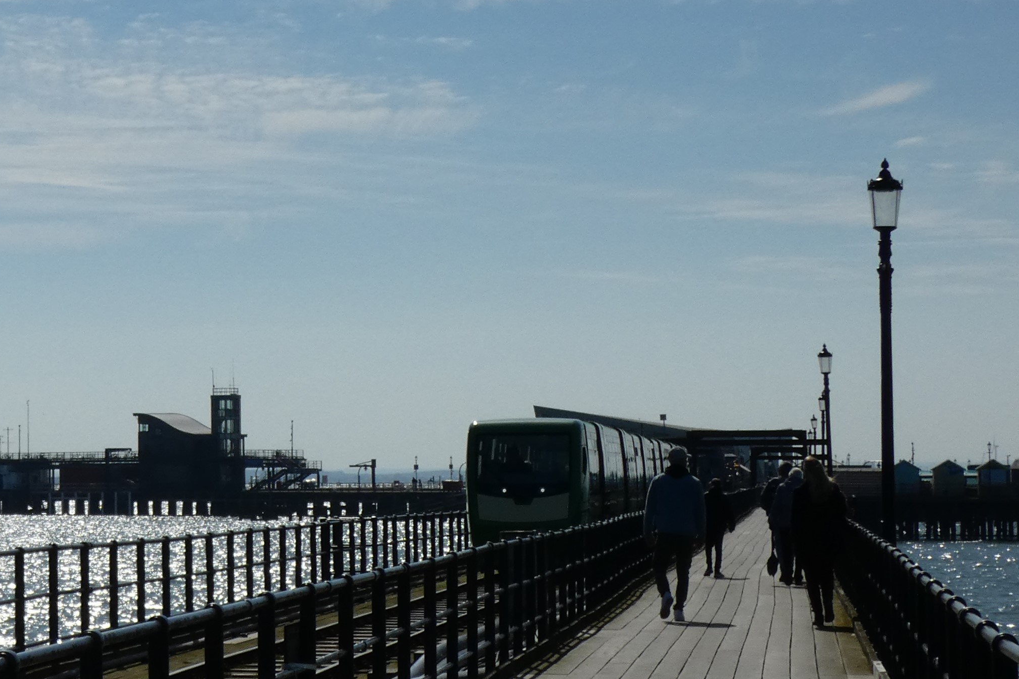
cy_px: 418
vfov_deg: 18.9
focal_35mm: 72
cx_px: 505
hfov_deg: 28.1
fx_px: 2038
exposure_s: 1/800
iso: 80
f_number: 5
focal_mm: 9.5
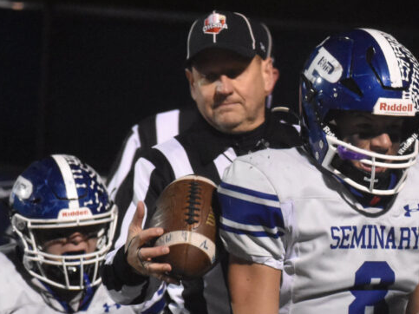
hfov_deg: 5.9
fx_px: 4054
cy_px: 294
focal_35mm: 335
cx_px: 425
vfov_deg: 4.4
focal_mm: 102
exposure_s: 1/400
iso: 6400
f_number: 5.6
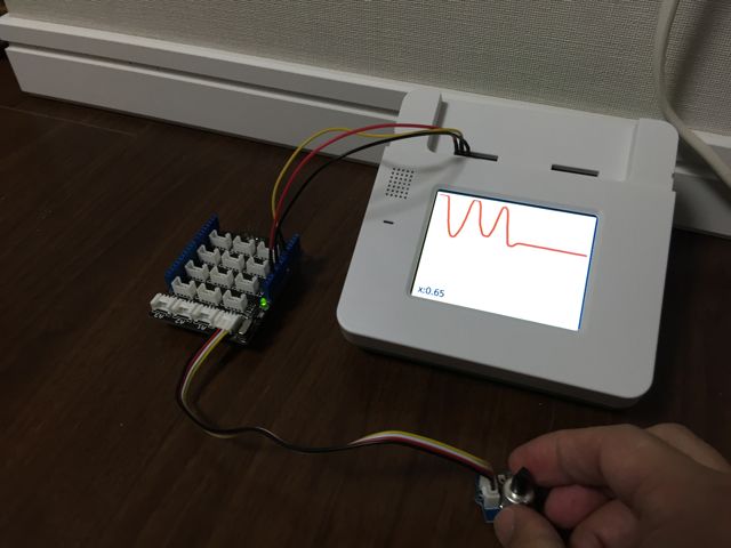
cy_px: 274
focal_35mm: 29
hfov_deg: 61.7
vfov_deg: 48.2
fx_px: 612
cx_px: 366
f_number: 2.2
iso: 100
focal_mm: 4.15
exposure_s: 1/30
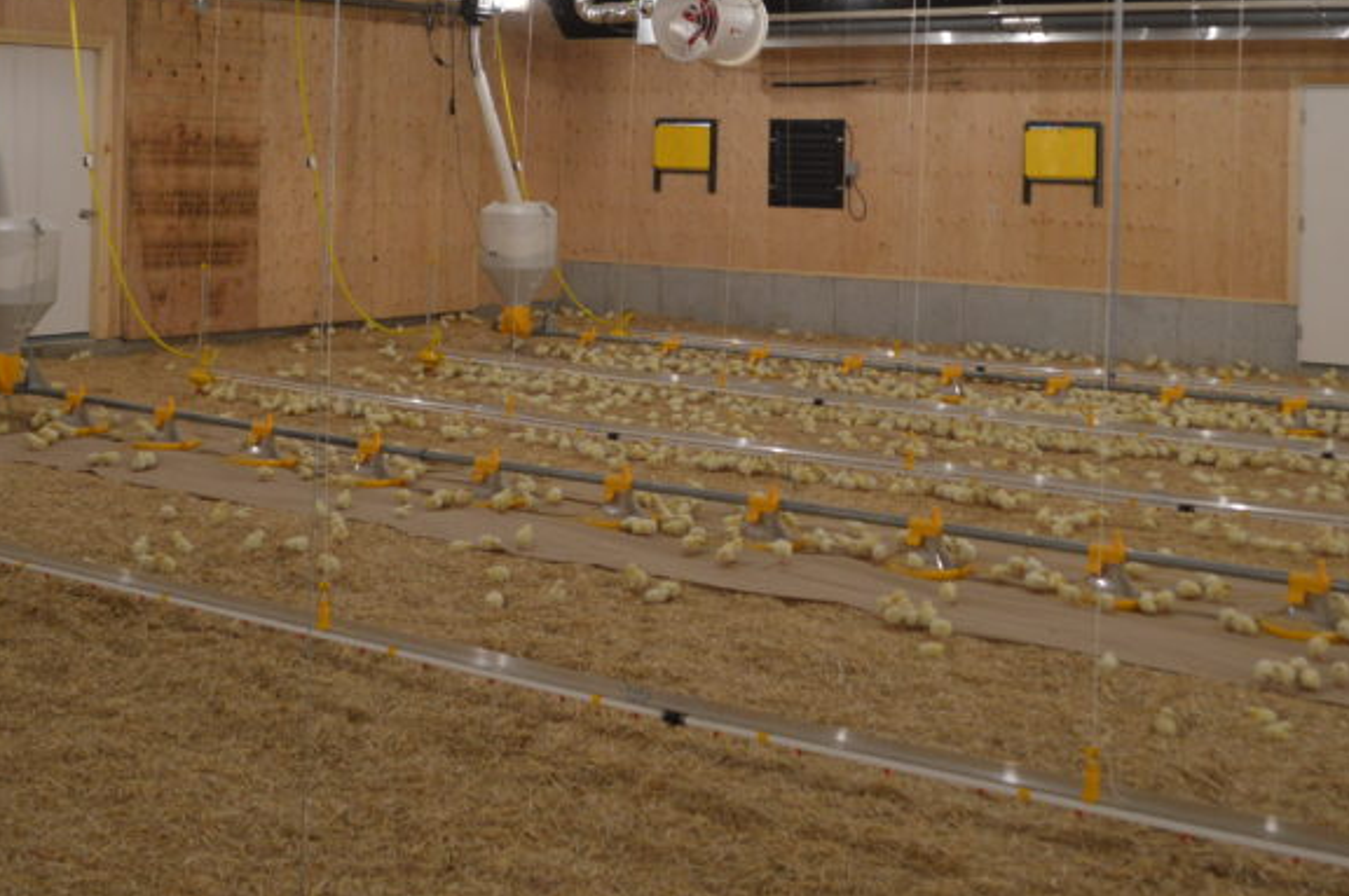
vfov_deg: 27.2
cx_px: 726
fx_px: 1797
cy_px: 125
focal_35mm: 48
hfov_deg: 41.1
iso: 450
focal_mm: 18
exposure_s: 1/15
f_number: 3.5
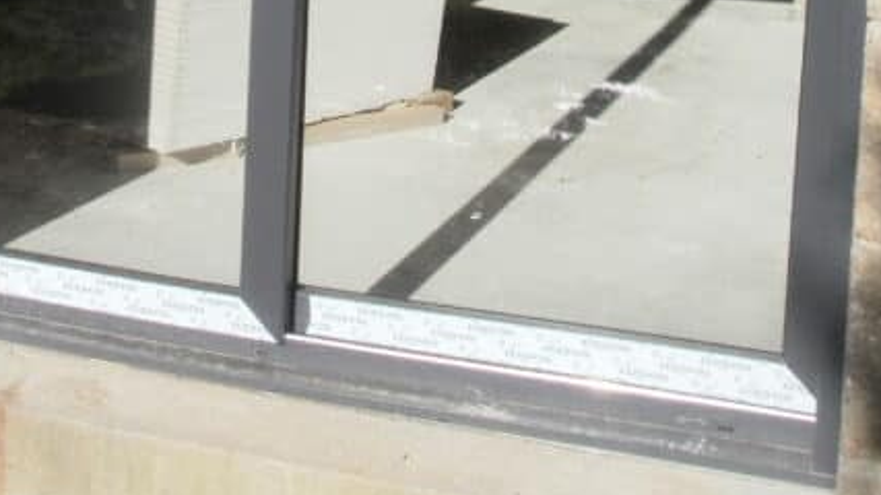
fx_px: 1588
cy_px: -254
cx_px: 239
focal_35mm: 68
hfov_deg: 30.6
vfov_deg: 16.2
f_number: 7.8
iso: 100
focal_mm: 4.65
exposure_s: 1/250
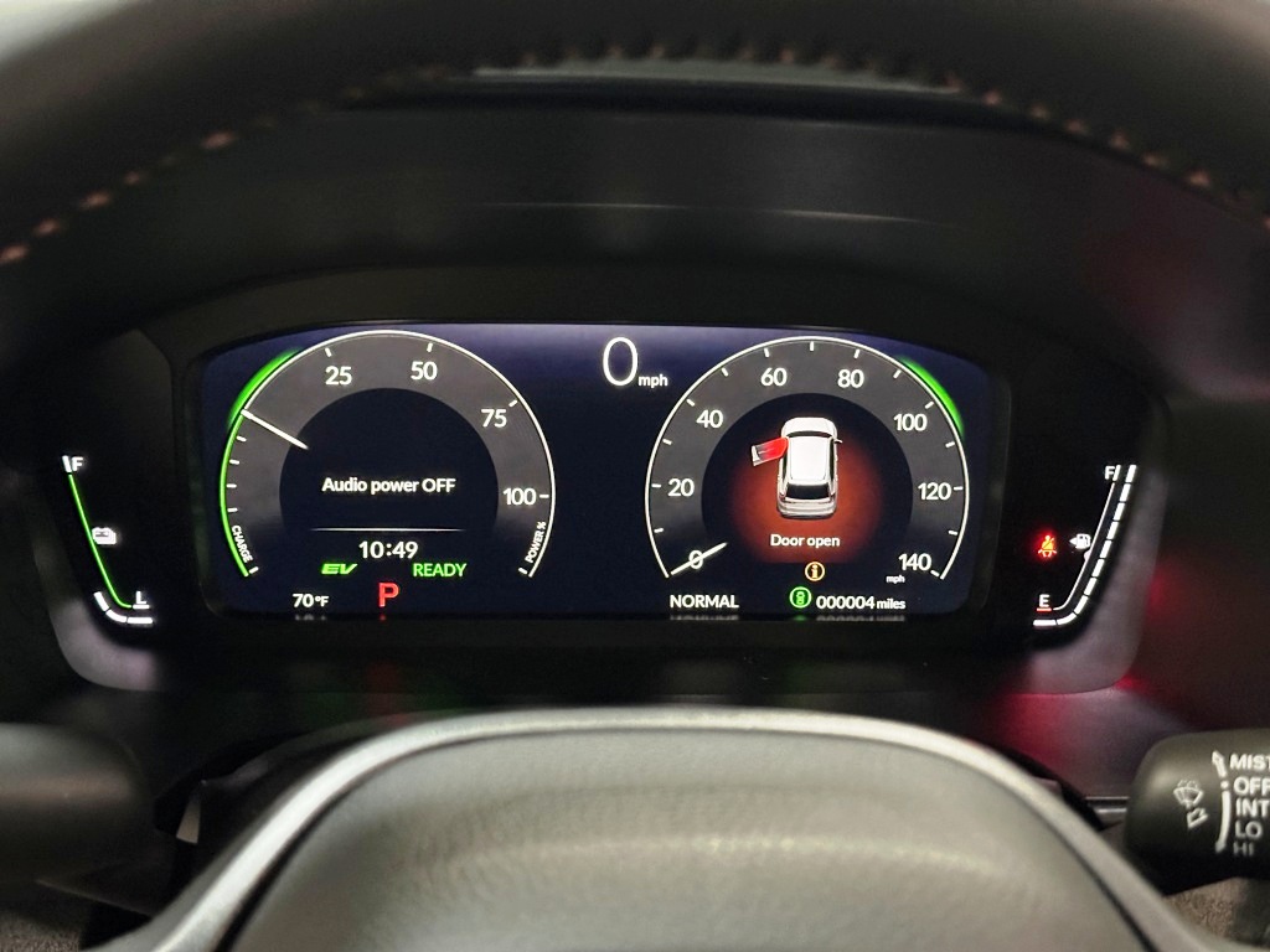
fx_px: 1761
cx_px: 635
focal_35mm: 48
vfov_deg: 30.3
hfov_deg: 39.7
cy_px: 476
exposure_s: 1/24
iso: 640
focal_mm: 6.86
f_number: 1.78
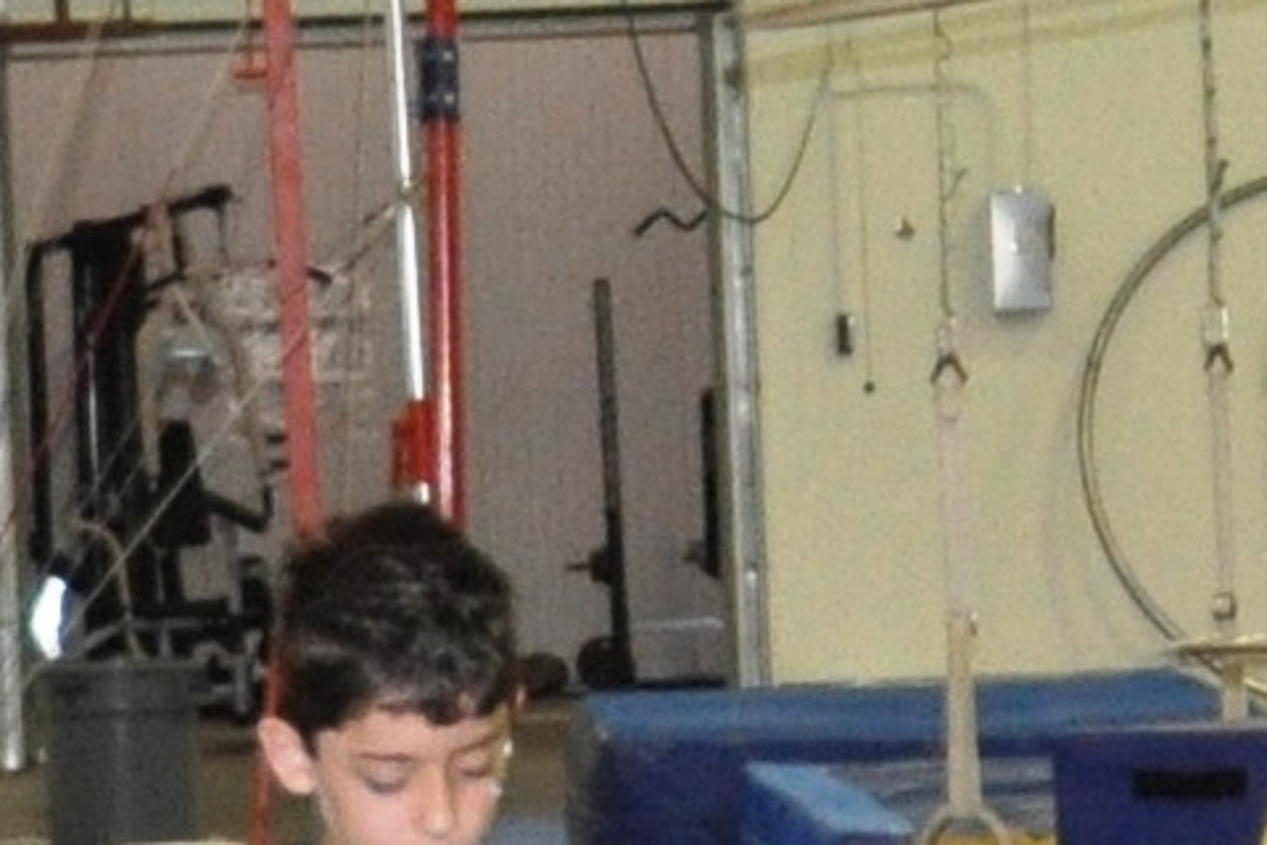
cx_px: 2118
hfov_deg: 9.9
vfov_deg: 6.9
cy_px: 288
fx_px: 7038
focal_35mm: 200
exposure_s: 1/60
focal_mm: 24
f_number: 4.5
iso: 800
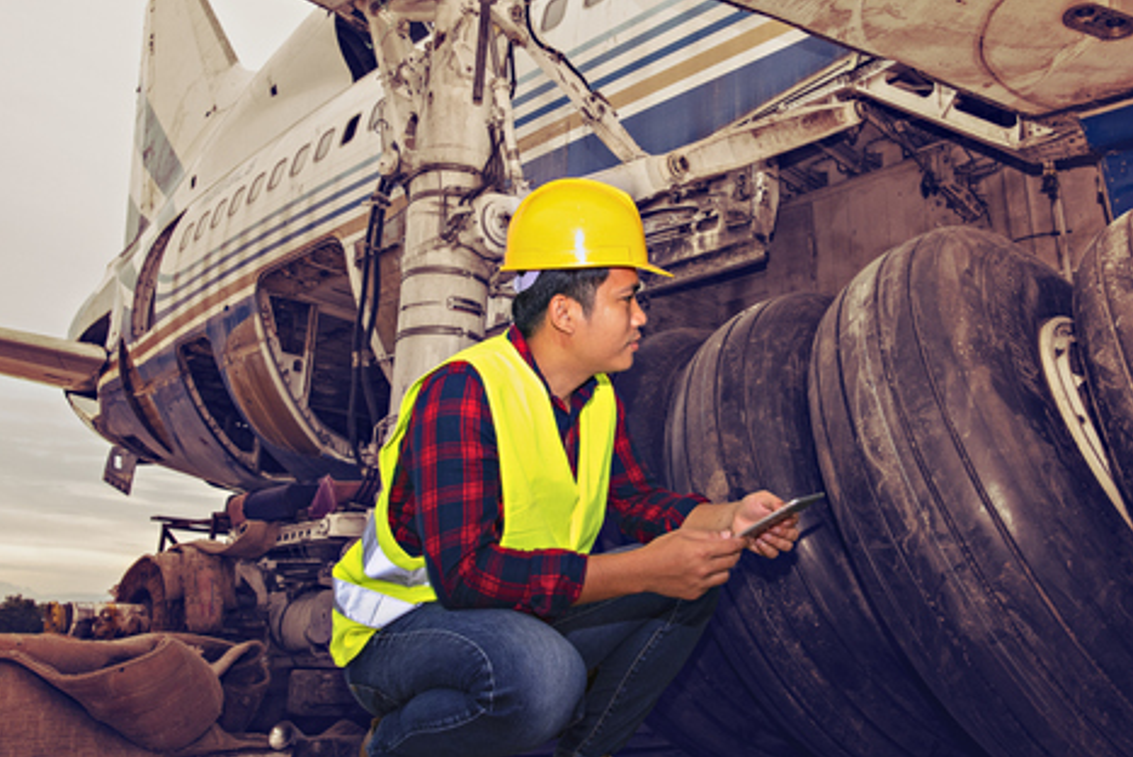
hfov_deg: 59.9
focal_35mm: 31
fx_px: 976
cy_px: 295
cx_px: 667
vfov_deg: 42.1
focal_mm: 20
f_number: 8
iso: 400
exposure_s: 1/200
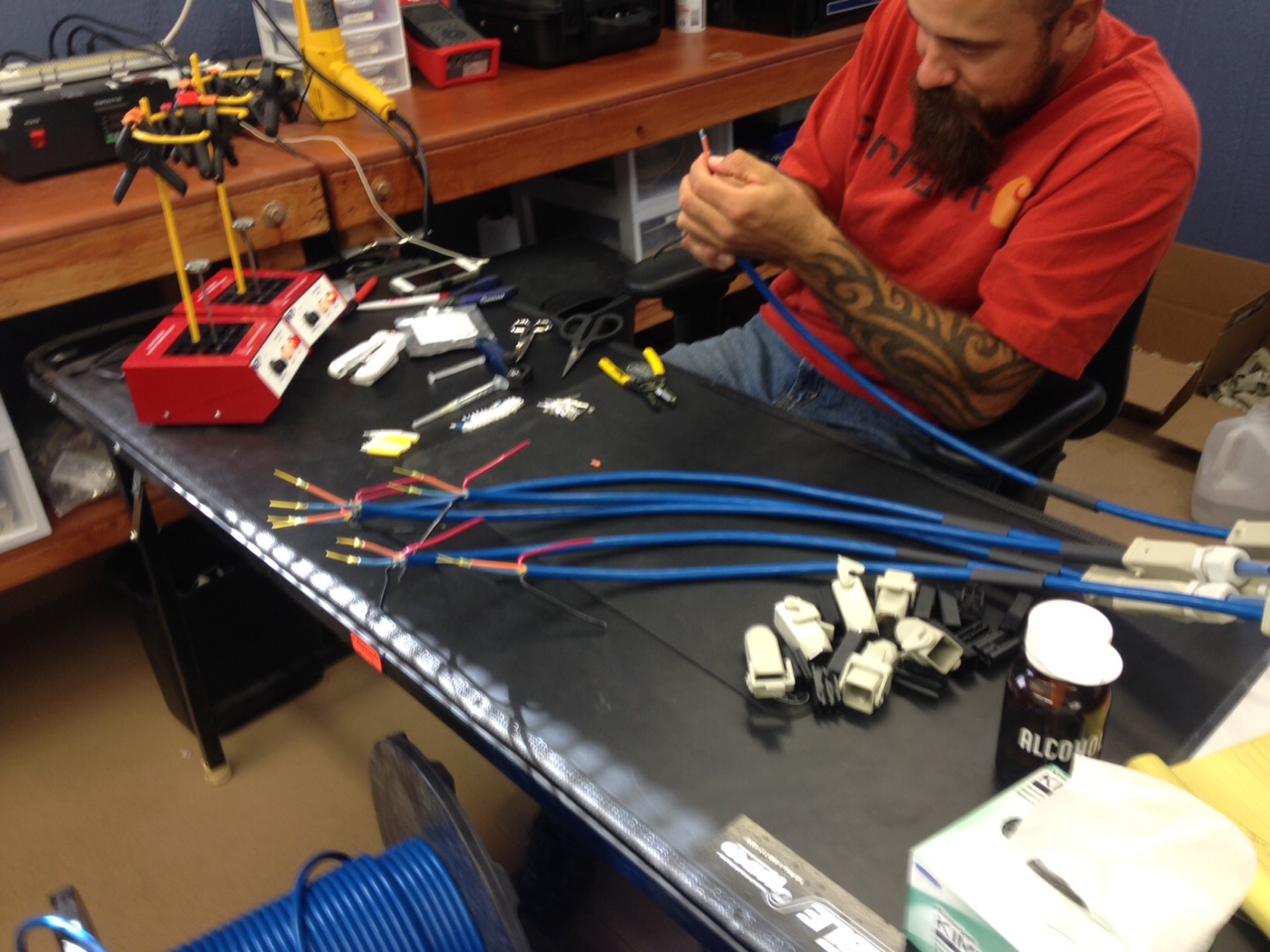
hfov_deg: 55.4
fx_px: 1211
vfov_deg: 42.9
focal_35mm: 33
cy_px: 476
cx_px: 635
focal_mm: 4.12
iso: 50
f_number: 2.4
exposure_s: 1/24
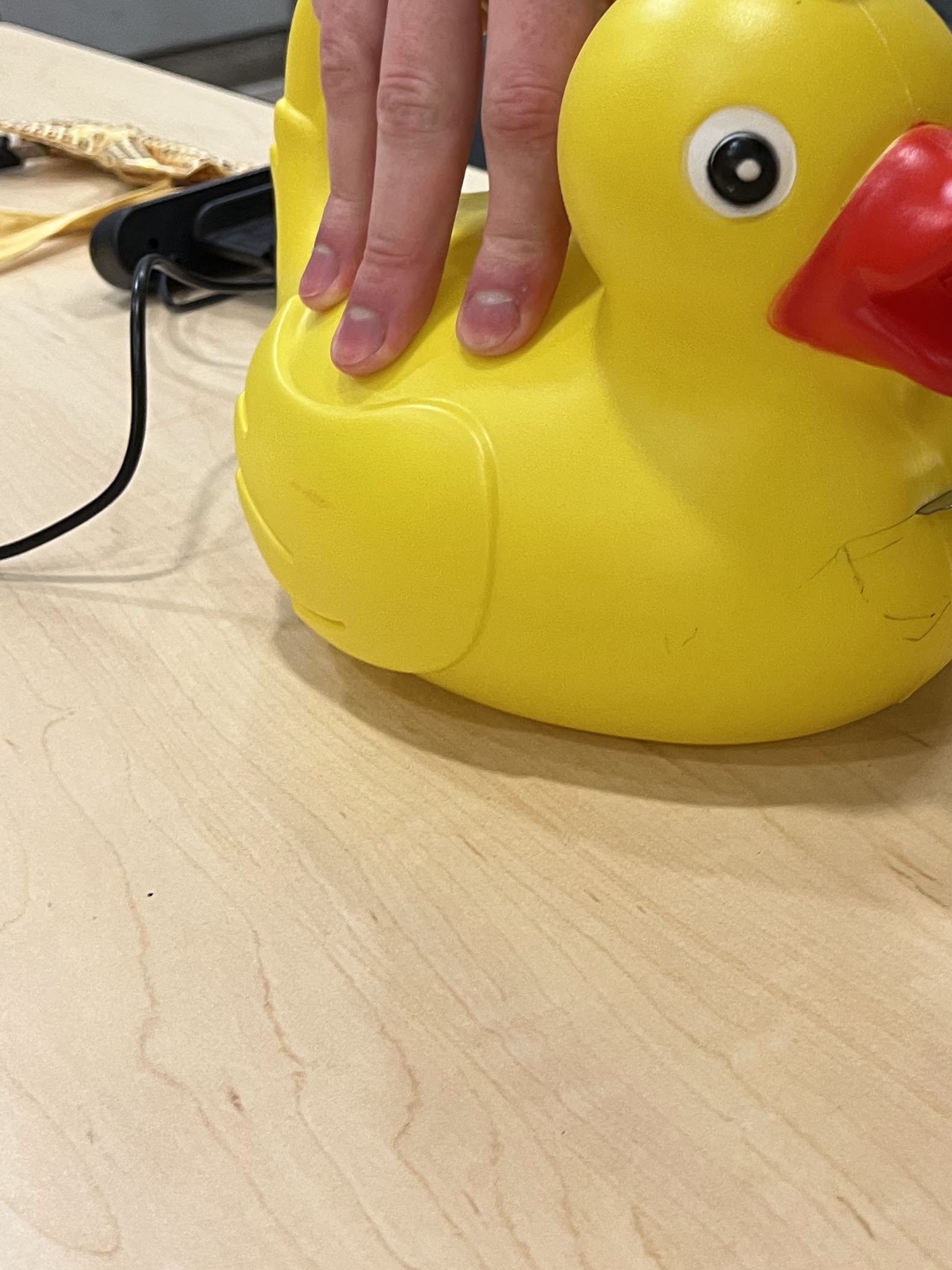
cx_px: 885
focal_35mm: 50
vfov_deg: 36.9
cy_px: 254
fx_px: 1834
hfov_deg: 27.8
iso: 125
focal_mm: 5.1
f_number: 1.6
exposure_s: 1/60
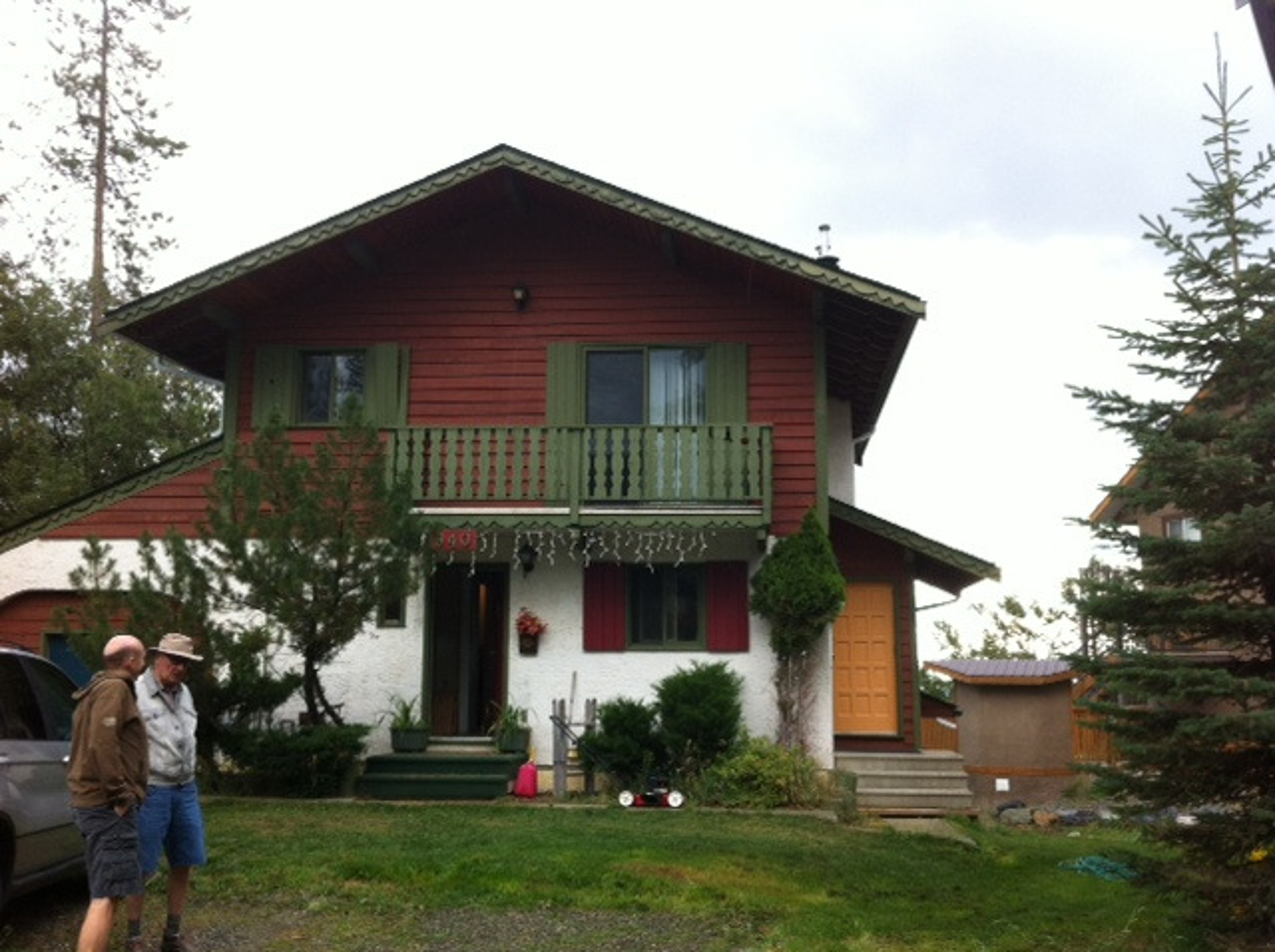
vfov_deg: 40.6
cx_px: 638
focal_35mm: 35
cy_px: 476
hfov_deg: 52.7
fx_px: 1287
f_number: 2.8
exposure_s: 1/127
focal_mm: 3.85
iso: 80
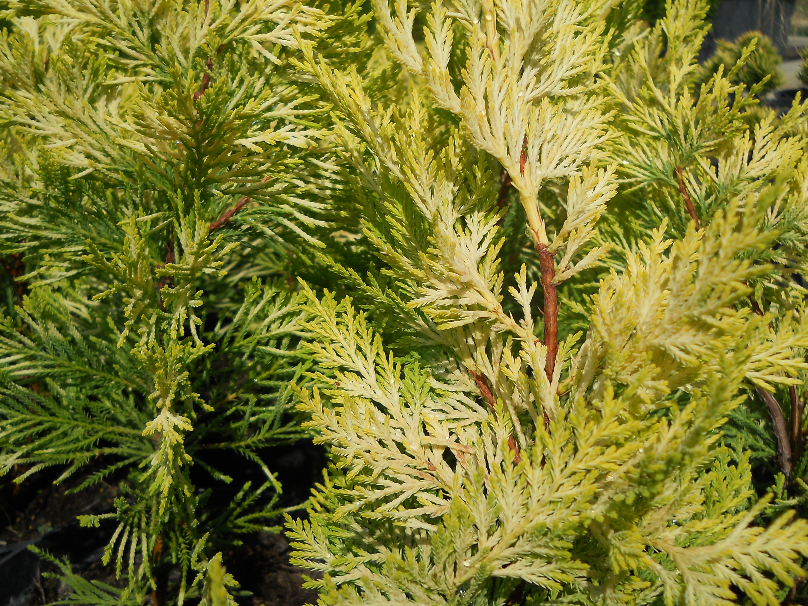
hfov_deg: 45.8
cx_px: 404
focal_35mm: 41
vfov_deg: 35.1
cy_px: 303
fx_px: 957
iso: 80
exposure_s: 1/800
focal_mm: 6.72
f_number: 5.5
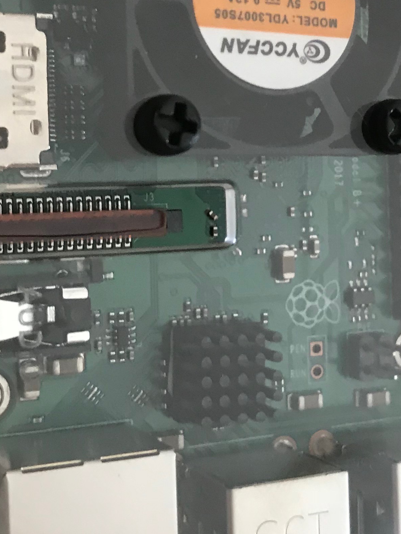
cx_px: 316
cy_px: 170
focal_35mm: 71
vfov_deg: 27.2
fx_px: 1096
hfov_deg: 20.5
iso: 50
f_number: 1.8
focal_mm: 3.99
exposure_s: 1/15
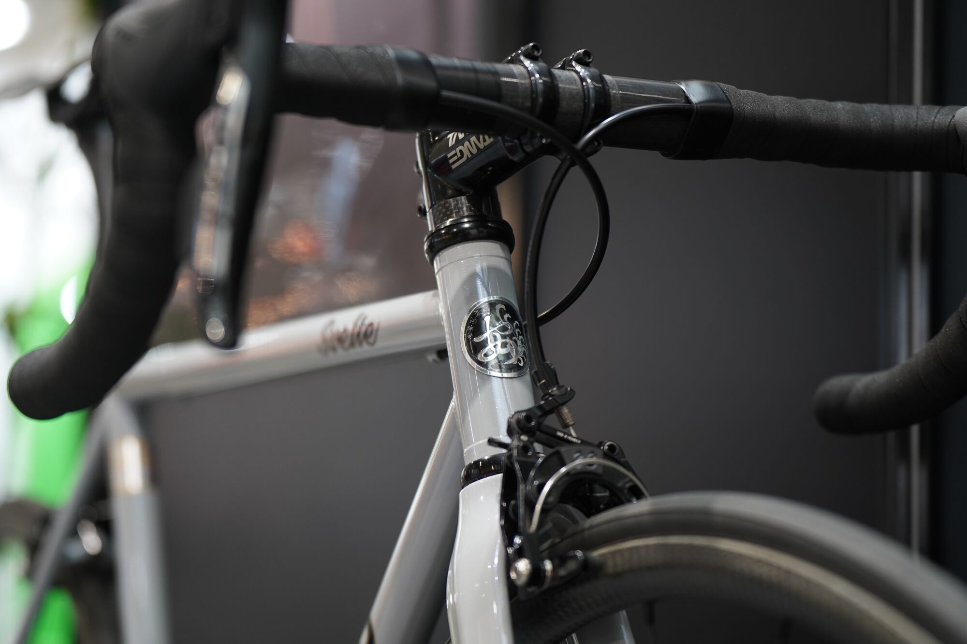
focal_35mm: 84
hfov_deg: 24.2
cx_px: 484
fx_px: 2256
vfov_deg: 16.3
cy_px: 322
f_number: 2.8
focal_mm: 84
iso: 1000
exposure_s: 1/100
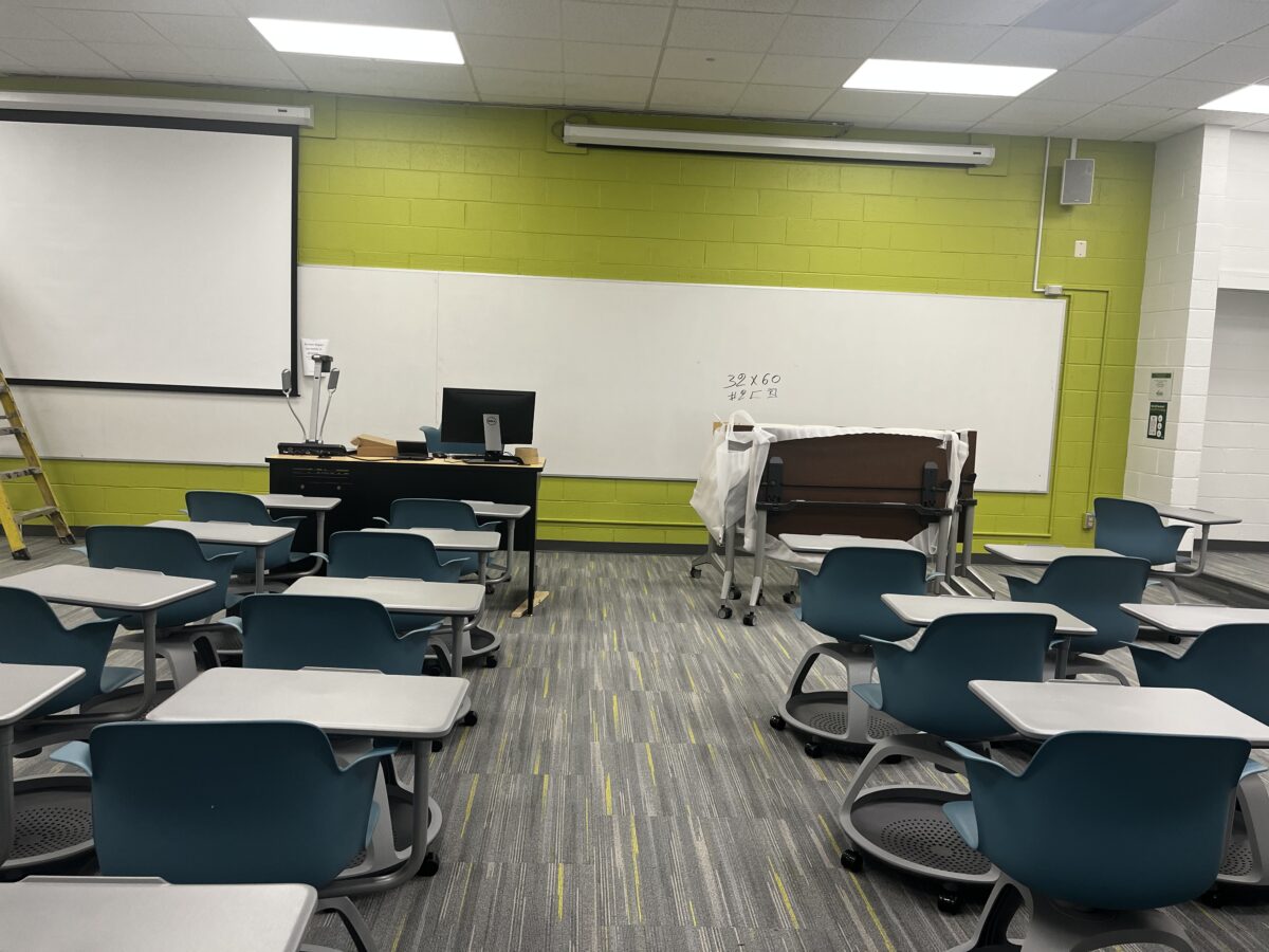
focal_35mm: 26
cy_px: 476
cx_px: 634
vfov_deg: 53.1
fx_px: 953
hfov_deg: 67.3
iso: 100
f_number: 1.6
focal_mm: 5.1
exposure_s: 1/120
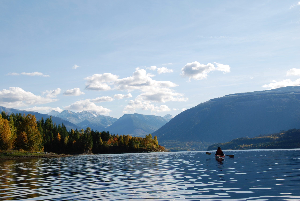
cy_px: 100
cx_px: 150
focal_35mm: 57
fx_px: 476
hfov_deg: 35.0
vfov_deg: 23.8
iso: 100
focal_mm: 38
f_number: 8
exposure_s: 1/250
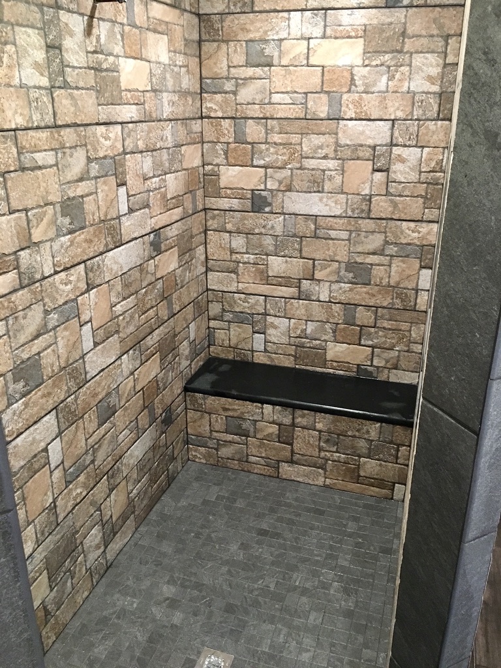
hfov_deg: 48.2
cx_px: 250
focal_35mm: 29
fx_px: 560
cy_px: 334
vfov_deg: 61.7
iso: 200
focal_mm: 4.15
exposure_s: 1/20
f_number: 2.2
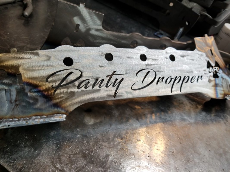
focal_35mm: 26
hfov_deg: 67.3
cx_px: 115
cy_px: 86
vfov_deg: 53.1
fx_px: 173
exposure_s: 1/121
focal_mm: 4.25
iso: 50
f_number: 1.7
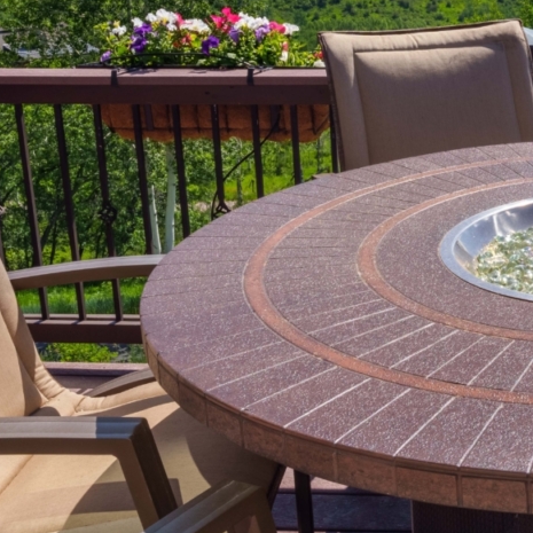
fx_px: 1028
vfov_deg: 28.4
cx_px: 611
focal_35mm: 59
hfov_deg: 26.4
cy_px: 100
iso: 160
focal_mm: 21
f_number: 14
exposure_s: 1/640
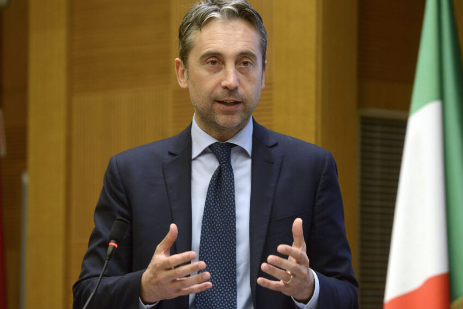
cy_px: 161
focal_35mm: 192
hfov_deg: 10.7
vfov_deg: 7.2
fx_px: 2470
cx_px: 253
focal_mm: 160
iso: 2000
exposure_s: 1/160
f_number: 4.5
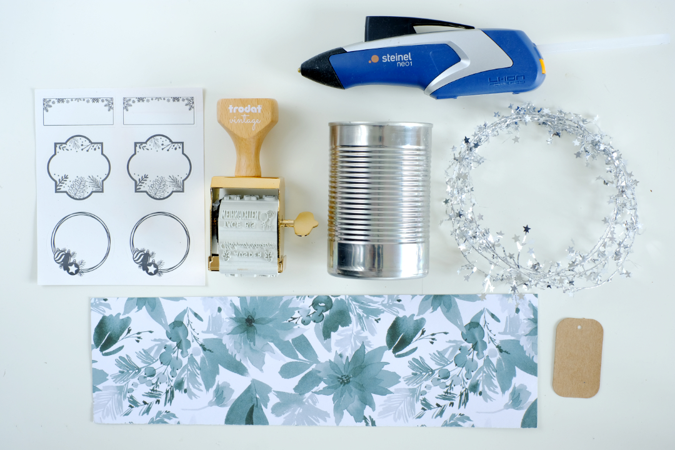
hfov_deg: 37.5
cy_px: 225
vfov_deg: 25.5
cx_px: 338
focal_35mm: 53
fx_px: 994
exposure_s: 1/4
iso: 400
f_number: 9
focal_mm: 35
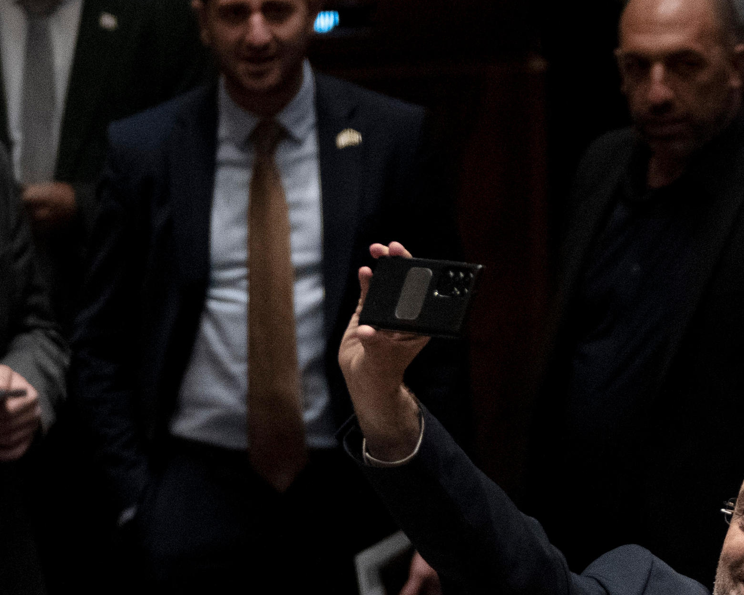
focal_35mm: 615
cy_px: 612
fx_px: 13541
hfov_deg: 3.1
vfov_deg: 2.5
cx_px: 764
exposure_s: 1/500
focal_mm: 137
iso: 3200
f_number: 2.8
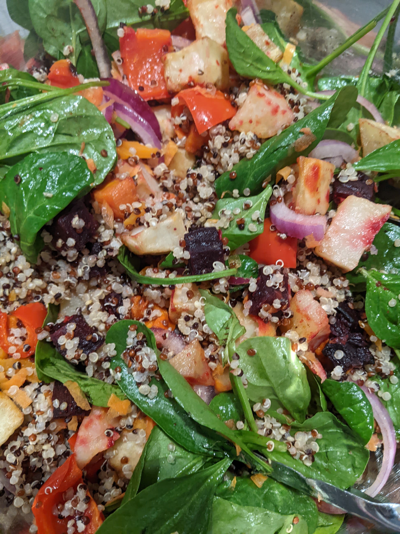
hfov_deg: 51.4
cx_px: 200
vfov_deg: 65.3
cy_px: 267
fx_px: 416
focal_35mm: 27
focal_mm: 4.4
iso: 342
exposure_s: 1/50
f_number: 1.8
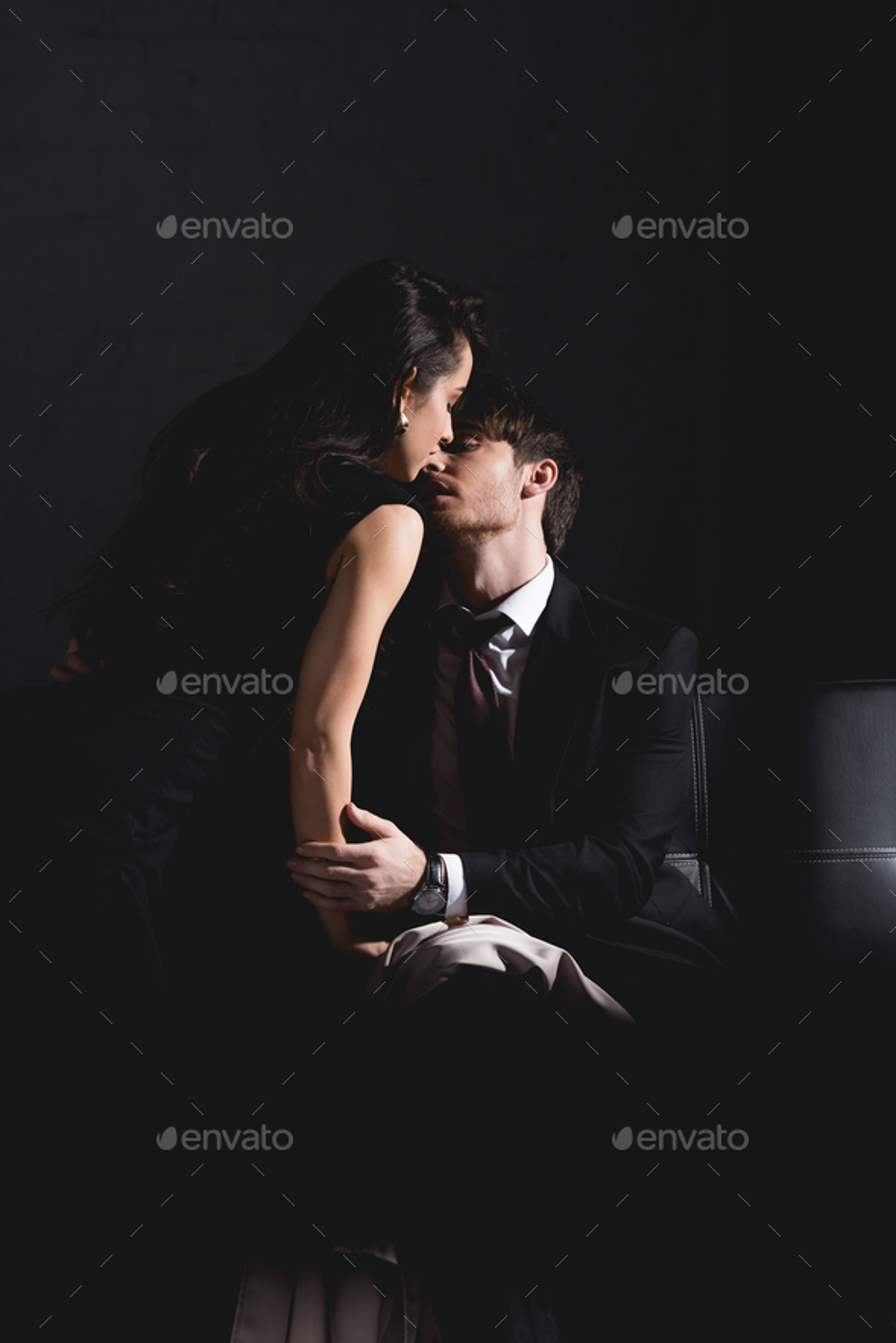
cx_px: 448
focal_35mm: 105
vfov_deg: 19.5
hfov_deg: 13.1
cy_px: 672
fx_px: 3917
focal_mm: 105
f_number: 5
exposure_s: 1/160
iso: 100
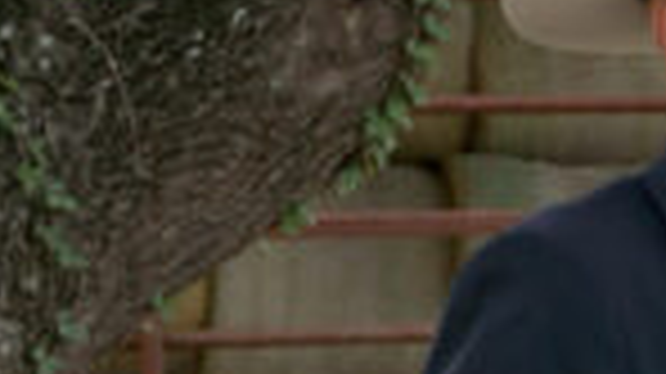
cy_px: 566
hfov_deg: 6.2
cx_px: 1444
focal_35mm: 337
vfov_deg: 3.6
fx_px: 5947
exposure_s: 1/400
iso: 1000
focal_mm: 65
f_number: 13
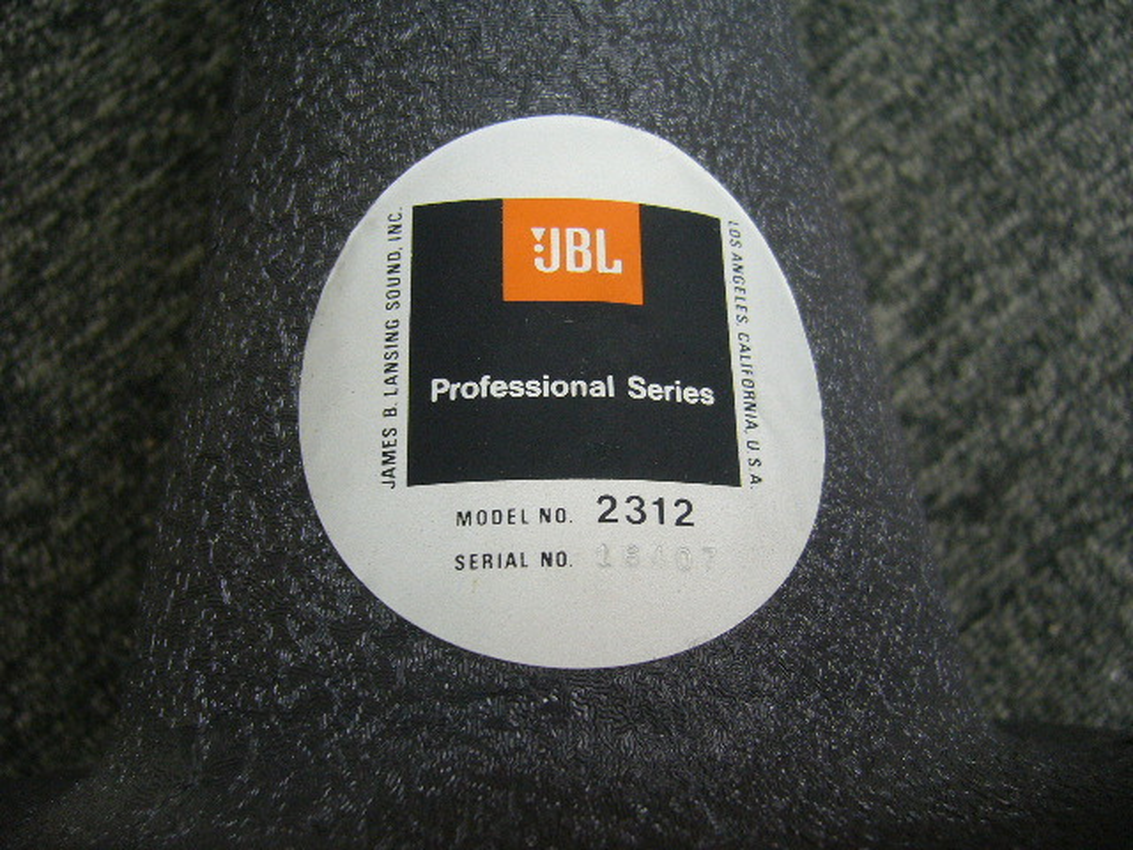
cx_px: 566
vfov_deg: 40.7
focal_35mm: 35
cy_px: 425
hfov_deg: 52.6
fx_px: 1146
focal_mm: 5.8
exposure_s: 1/13
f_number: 2.8
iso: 100
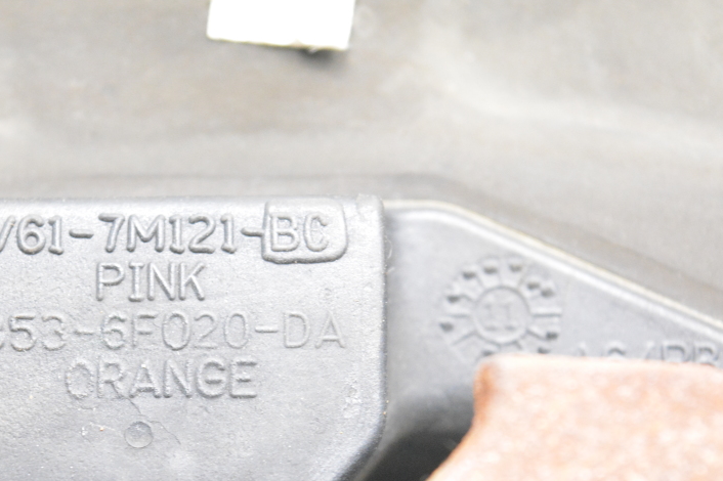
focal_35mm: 120
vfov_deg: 11.4
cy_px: 263
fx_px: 2403
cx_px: 201
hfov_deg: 17.0
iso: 6400
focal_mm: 55
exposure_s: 1/200
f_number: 7.1
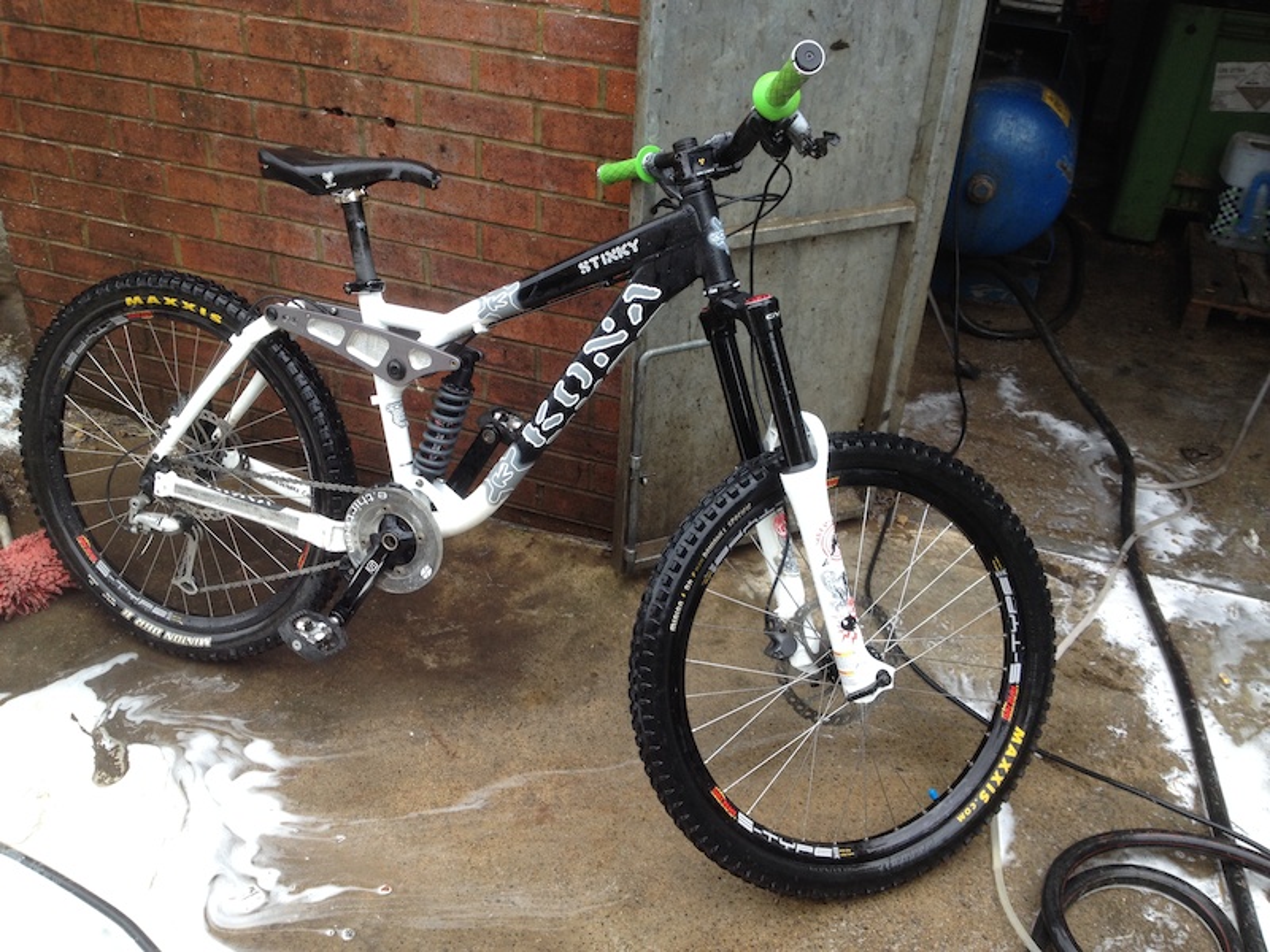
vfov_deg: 40.7
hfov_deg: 52.6
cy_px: 476
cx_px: 635
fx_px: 1284
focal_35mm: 35
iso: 50
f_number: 2.4
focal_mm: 4.28
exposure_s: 1/225
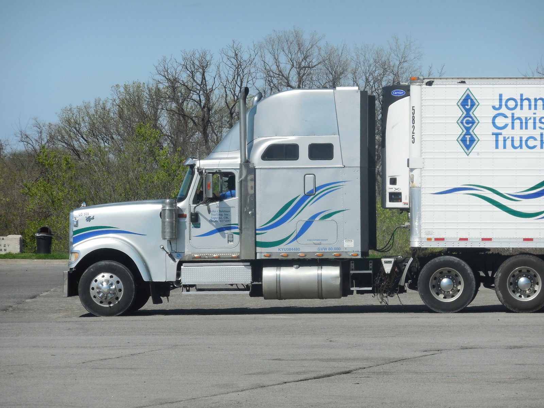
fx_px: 3505
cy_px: 204
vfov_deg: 6.7
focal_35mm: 223
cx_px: 272
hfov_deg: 8.9
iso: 125
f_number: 5.8
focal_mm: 39.8
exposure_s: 1/800
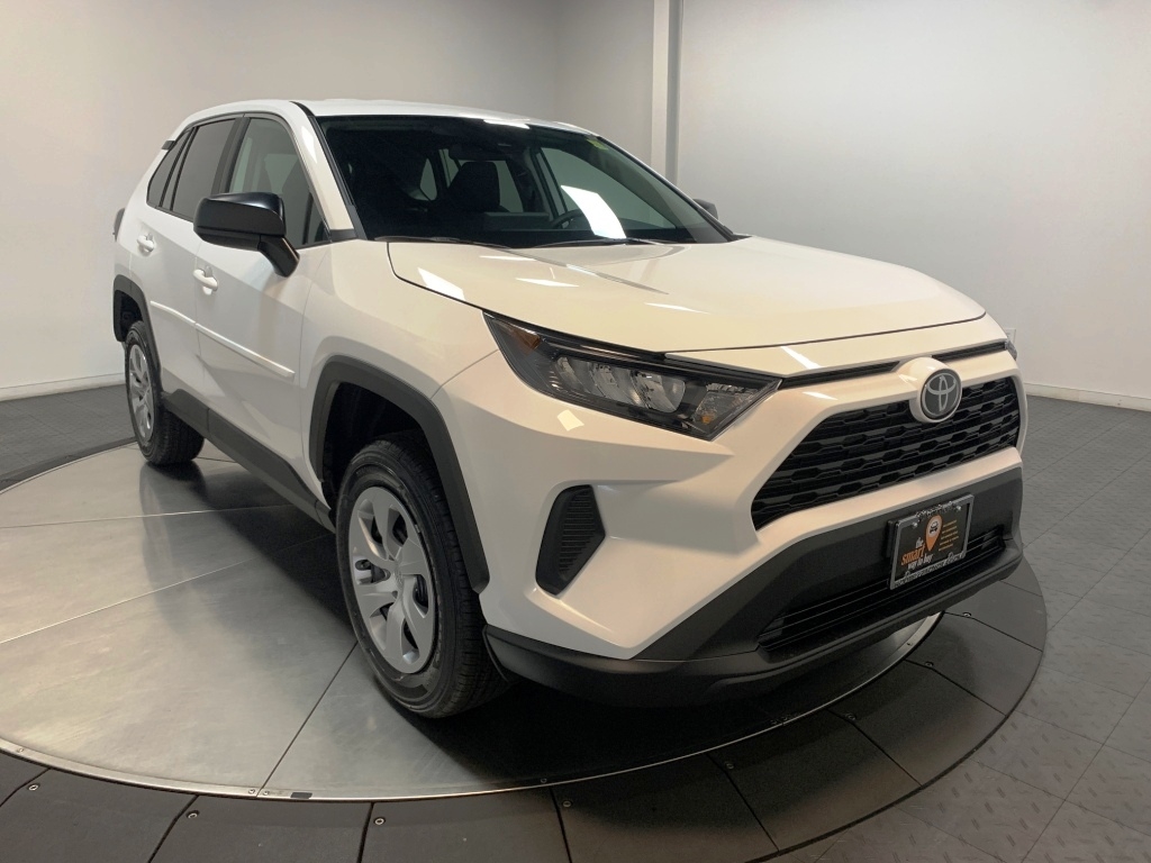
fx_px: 865
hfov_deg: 67.3
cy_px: 432
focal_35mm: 26
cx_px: 576
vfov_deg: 53.1
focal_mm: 4.25
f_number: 1.8
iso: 125
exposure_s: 1/60
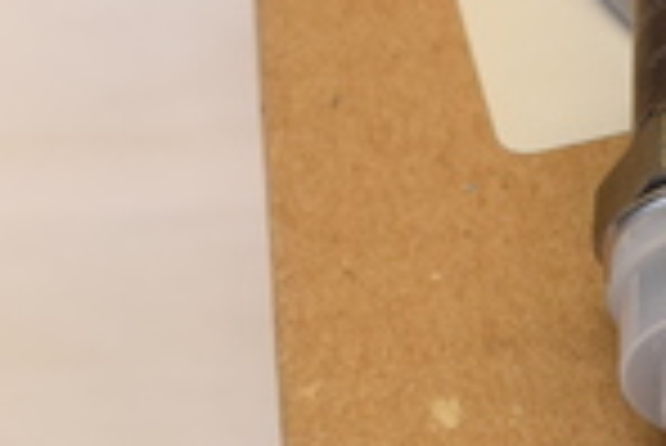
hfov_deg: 13.0
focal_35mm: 156
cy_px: 246
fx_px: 2889
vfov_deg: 8.8
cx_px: 666
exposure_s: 1/125
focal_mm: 24
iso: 800
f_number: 5.6
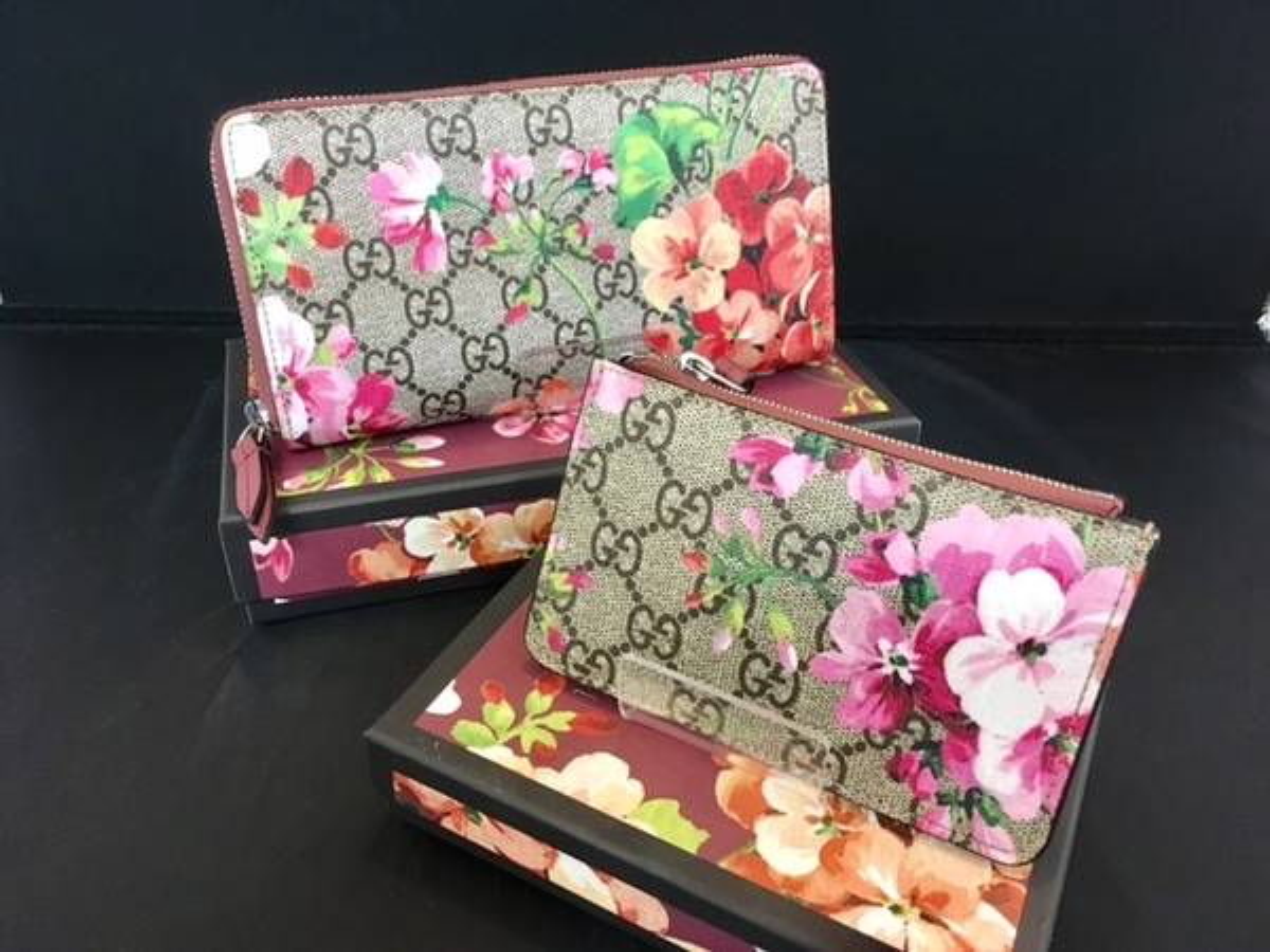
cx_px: 635
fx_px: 1064
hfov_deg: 61.7
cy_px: 476
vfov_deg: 48.2
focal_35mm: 29
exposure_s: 1/30
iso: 160
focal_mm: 4.15
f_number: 2.2
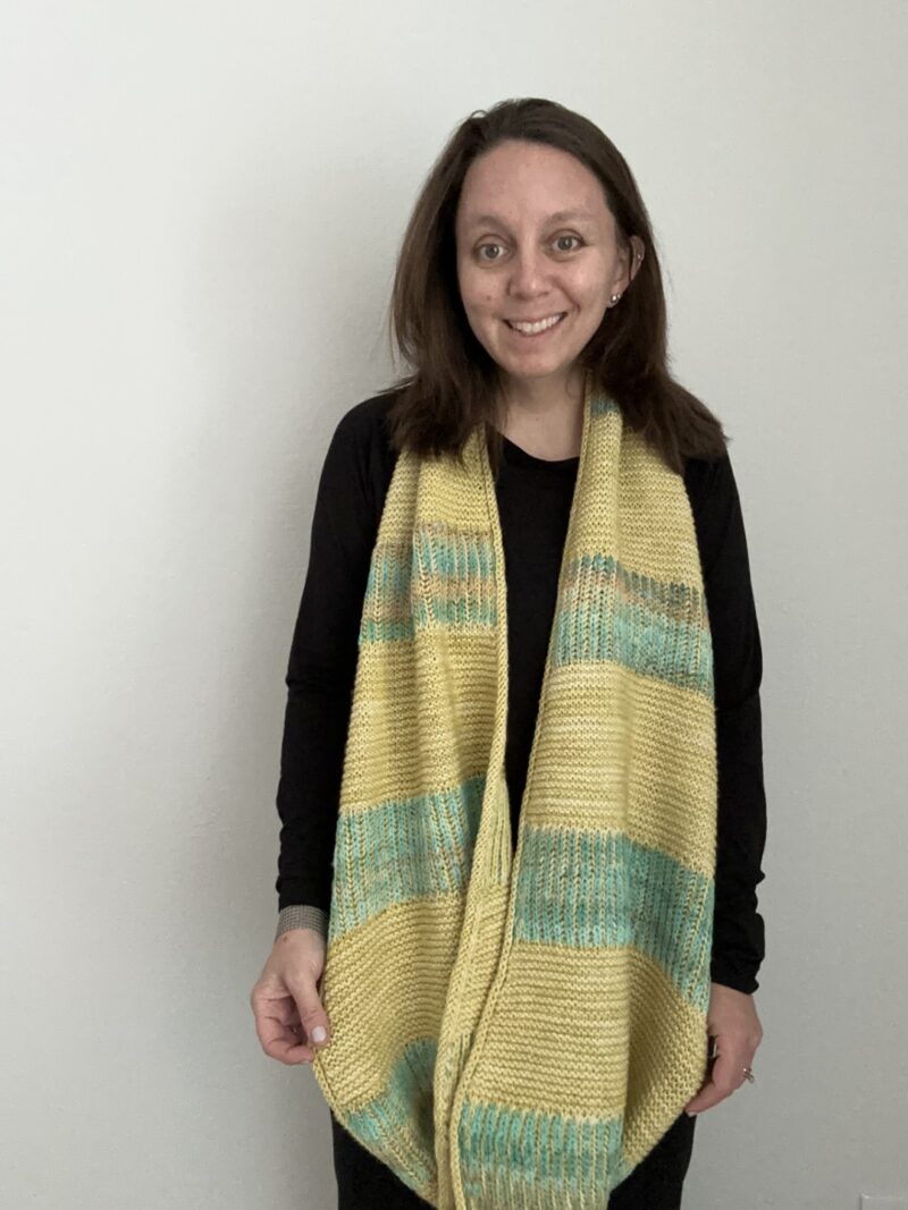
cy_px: 605
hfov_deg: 46.8
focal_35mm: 30
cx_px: 454
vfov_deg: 60.0
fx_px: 1049
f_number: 1.9
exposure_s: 1/40
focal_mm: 2.69
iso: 320
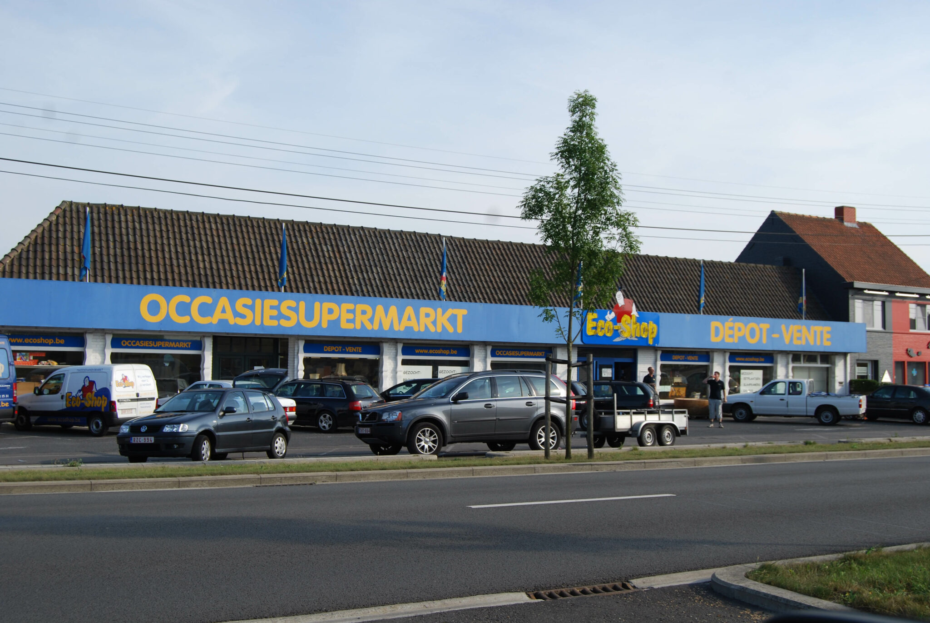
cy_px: 312
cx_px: 465
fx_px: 1009
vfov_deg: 34.3
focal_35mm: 39
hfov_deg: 49.5
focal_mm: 26
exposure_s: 1/200
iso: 100
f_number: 7.1
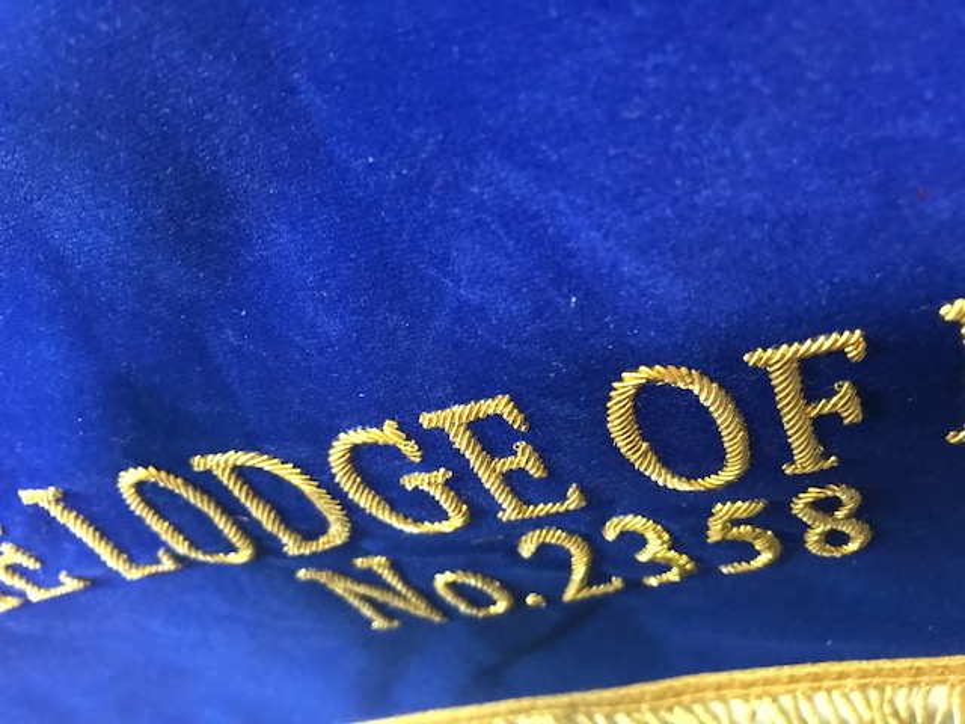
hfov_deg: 63.4
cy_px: 362
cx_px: 482
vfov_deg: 49.7
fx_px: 781
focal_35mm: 28
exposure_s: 1/5
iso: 100
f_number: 1.8
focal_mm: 3.99
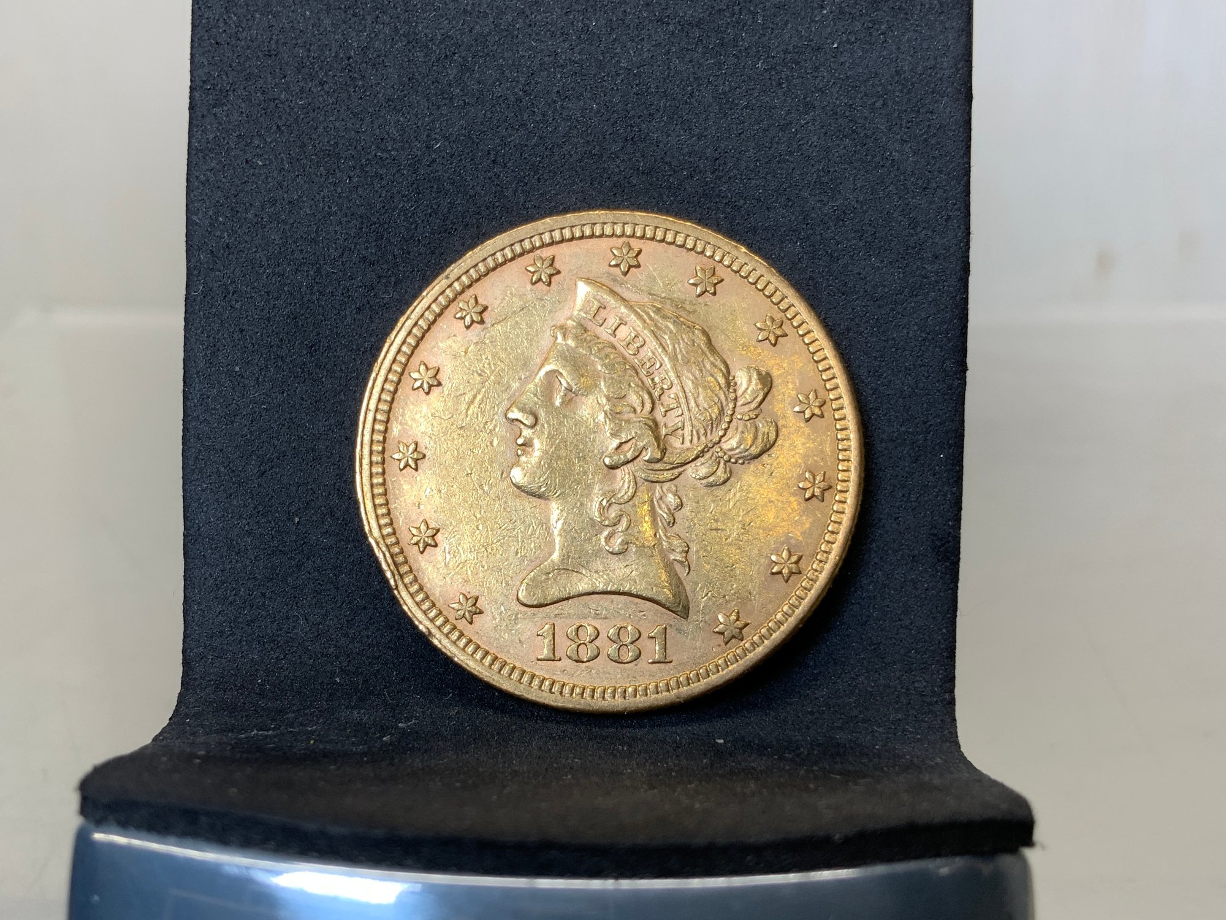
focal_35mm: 29
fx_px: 1027
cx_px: 613
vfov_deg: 48.2
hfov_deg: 61.7
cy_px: 460
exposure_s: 1/120
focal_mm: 3
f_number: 1.8
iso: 32
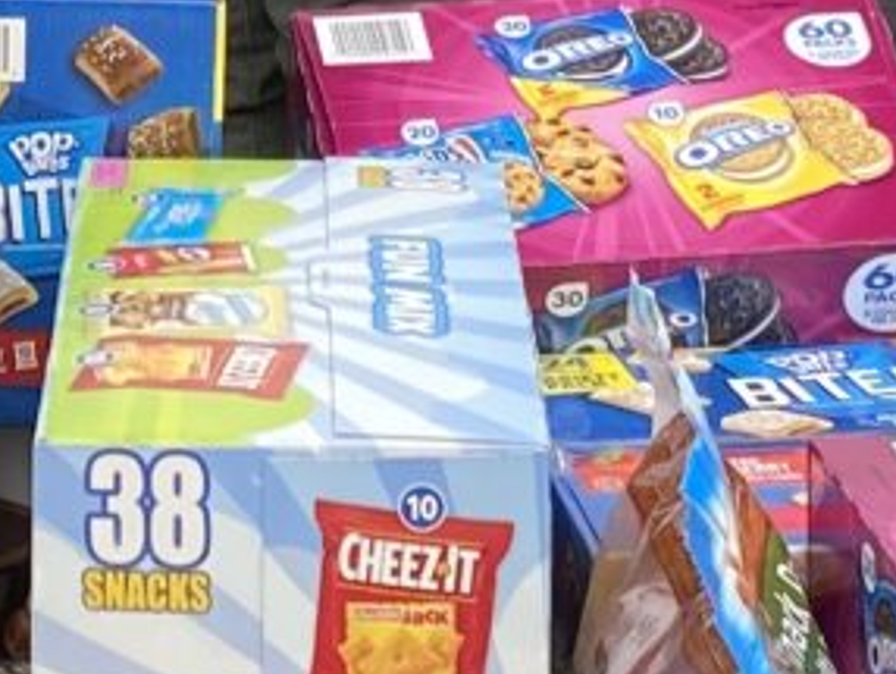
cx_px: -28
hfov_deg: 10.5
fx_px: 4818
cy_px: -564
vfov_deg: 7.7
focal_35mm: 186
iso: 32
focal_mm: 4.25
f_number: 1.8
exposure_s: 1/549
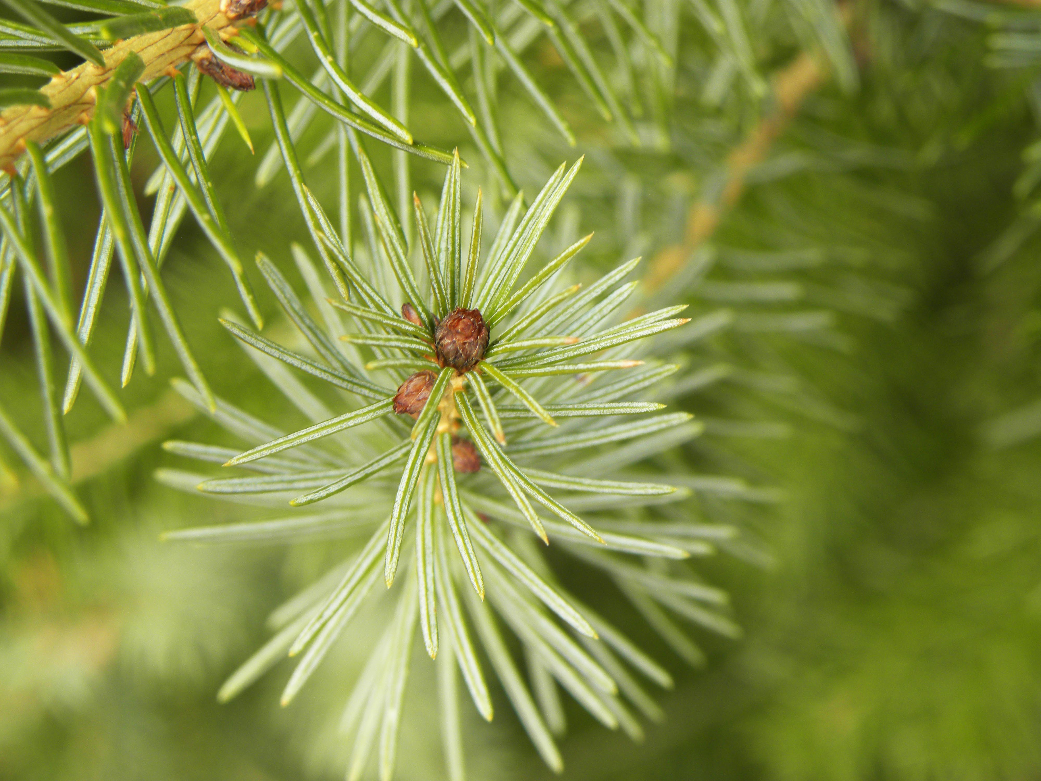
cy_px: 390
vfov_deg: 15.6
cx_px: 520
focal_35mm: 95
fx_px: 2857
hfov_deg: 20.7
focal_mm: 16.9
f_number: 4
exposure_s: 1/78
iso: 87
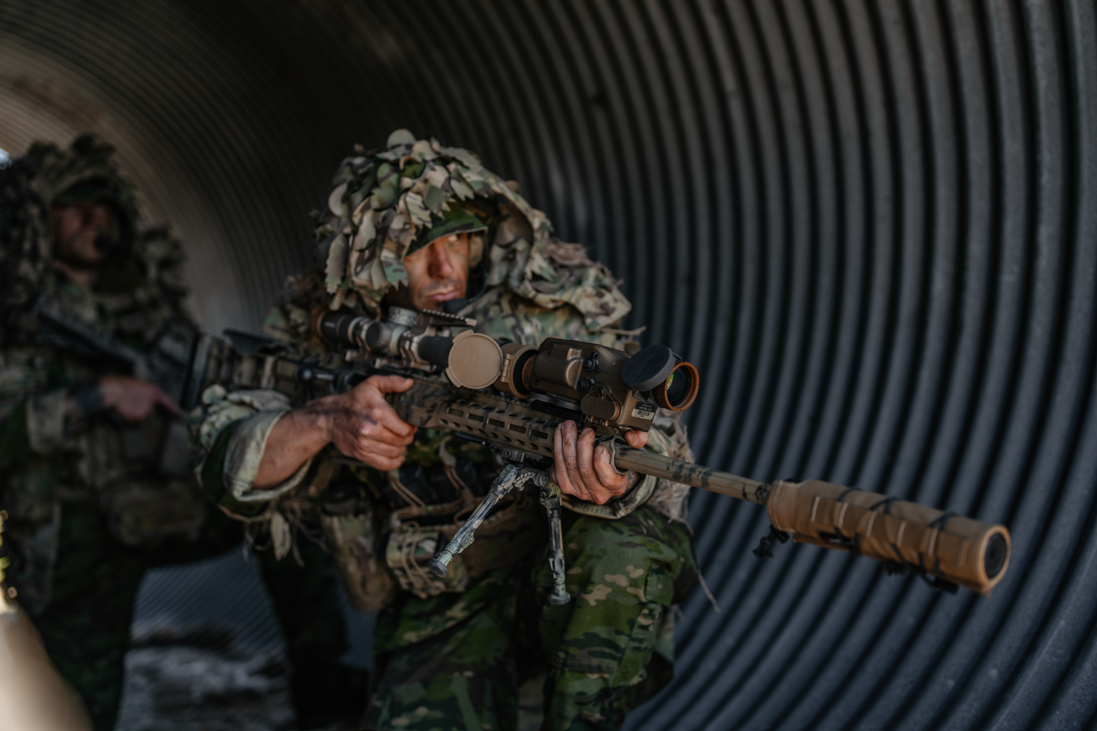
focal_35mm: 50
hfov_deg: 39.6
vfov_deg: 27.0
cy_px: 366
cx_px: 548
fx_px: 1523
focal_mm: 50
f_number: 1.6
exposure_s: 1/400
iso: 50
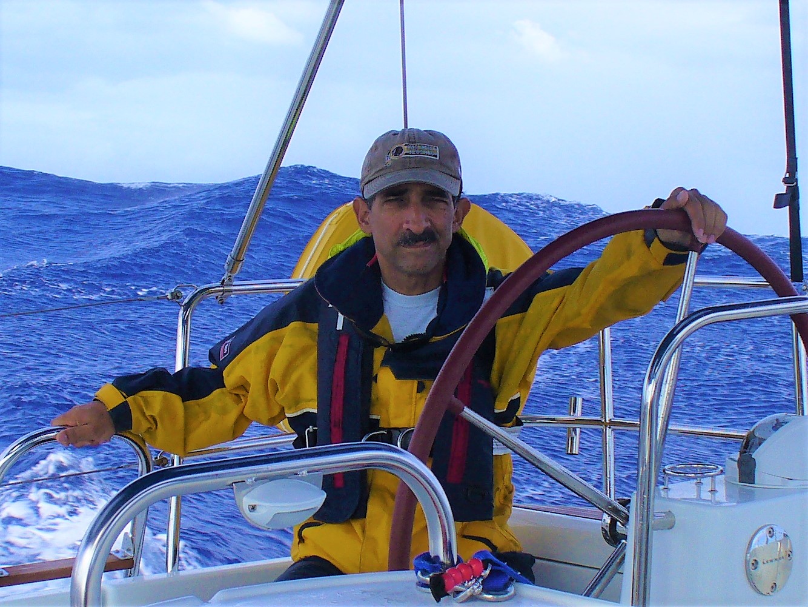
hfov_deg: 50.1
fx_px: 864
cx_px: 404
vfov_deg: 38.7
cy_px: 304
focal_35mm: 37
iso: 80
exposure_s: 1/250
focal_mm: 6.1
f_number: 5.6
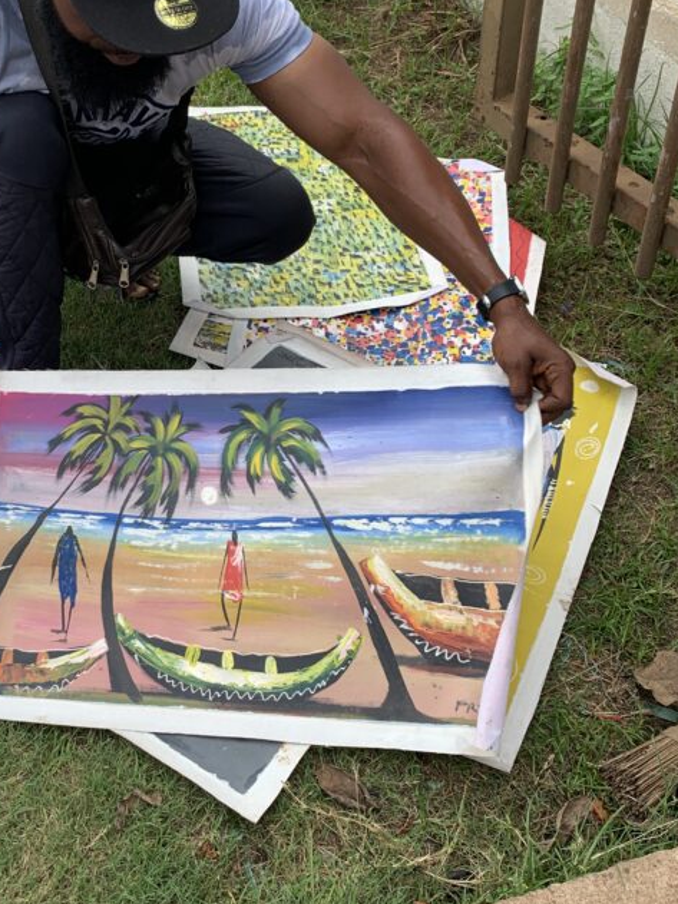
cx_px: 185
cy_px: 461
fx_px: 1149
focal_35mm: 44
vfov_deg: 43.0
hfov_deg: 32.4
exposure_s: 1/465
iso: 25
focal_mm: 4.25
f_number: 1.8
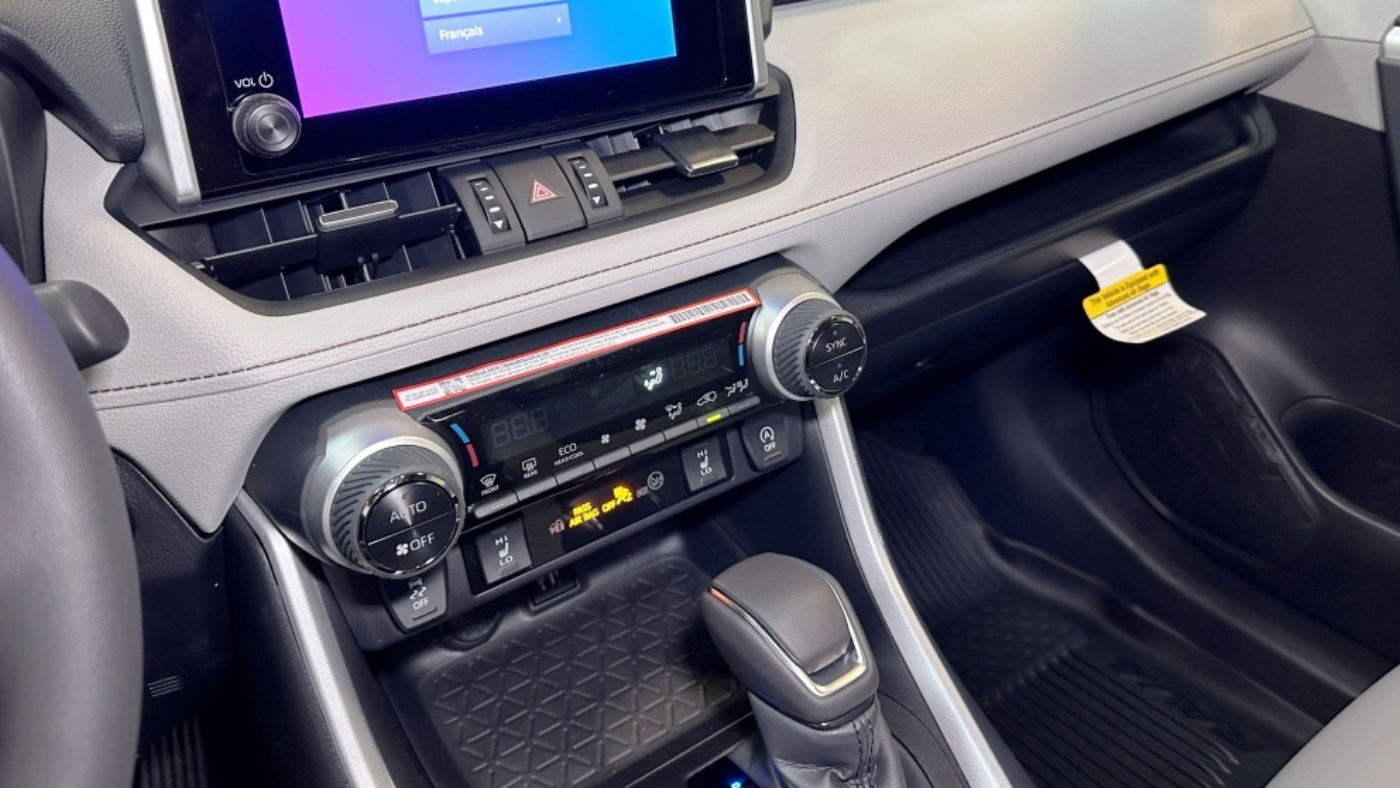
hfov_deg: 69.9
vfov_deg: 42.4
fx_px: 1002
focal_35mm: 27
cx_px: 704
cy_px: 271
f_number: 1.78
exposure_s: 1/60
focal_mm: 6.86
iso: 400
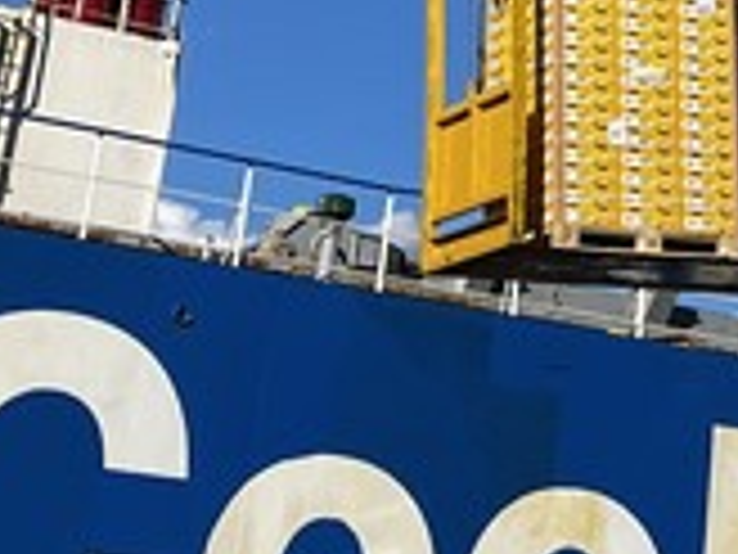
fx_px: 2025
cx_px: 734
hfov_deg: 20.0
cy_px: -81
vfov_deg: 15.1
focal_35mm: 95
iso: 50
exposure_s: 1/3745
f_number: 1.6
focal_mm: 5.1
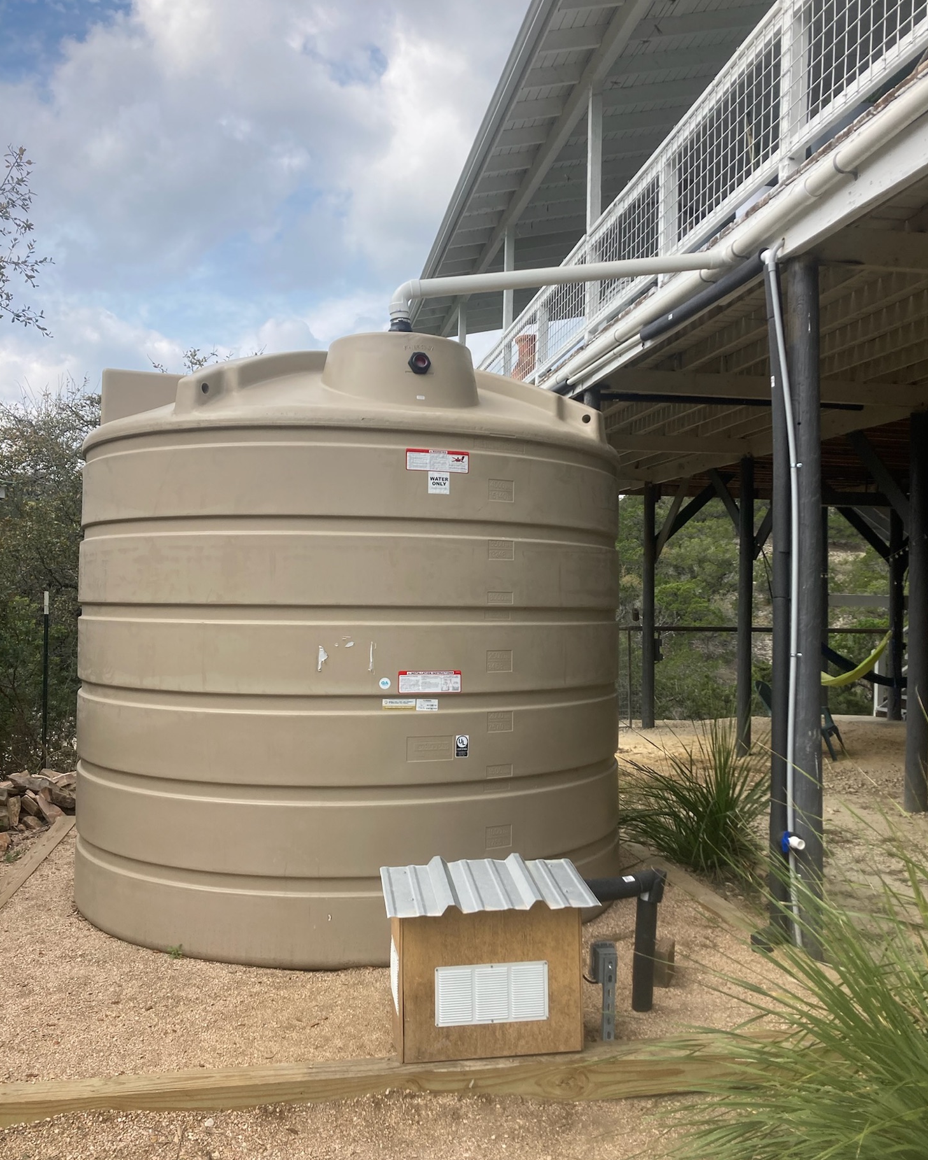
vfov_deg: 58.8
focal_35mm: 30
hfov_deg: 48.5
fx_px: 1030
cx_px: 474
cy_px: 581
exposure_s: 1/1171
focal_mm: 3.99
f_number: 1.8
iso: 20
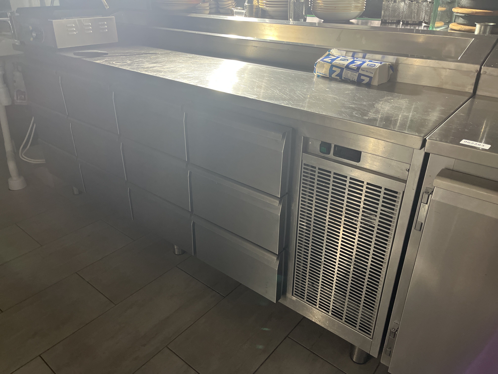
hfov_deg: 67.3
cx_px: 249
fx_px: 374
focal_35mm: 26
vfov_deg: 53.1
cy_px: 187
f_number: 1.6
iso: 320
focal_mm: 5.1
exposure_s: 1/50
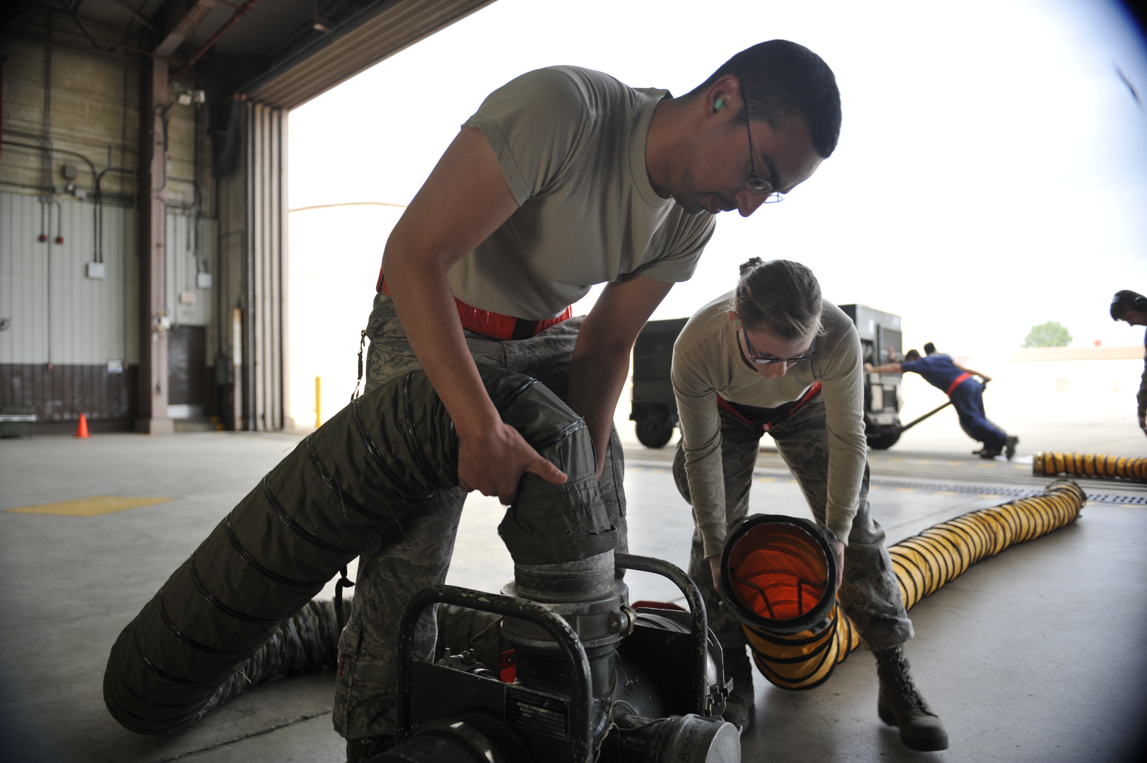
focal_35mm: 24
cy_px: 382
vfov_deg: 53.1
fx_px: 764
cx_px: 574
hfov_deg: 73.8
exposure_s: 1/100
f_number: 2.8
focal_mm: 24
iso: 200
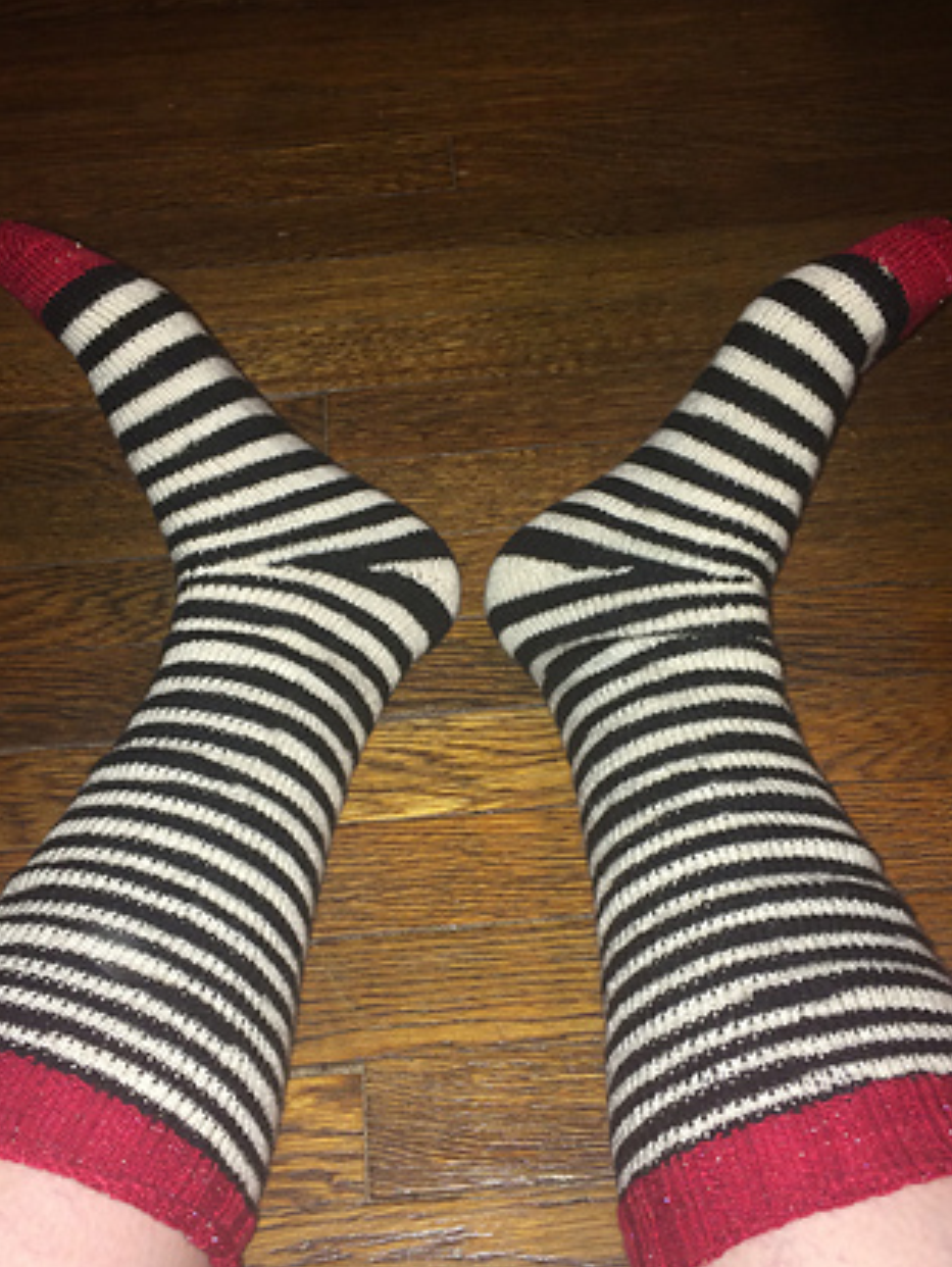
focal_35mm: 35
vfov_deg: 52.4
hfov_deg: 40.7
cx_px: 448
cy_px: 728
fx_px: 1282
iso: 64
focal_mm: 4.15
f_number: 2.2
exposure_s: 1/24
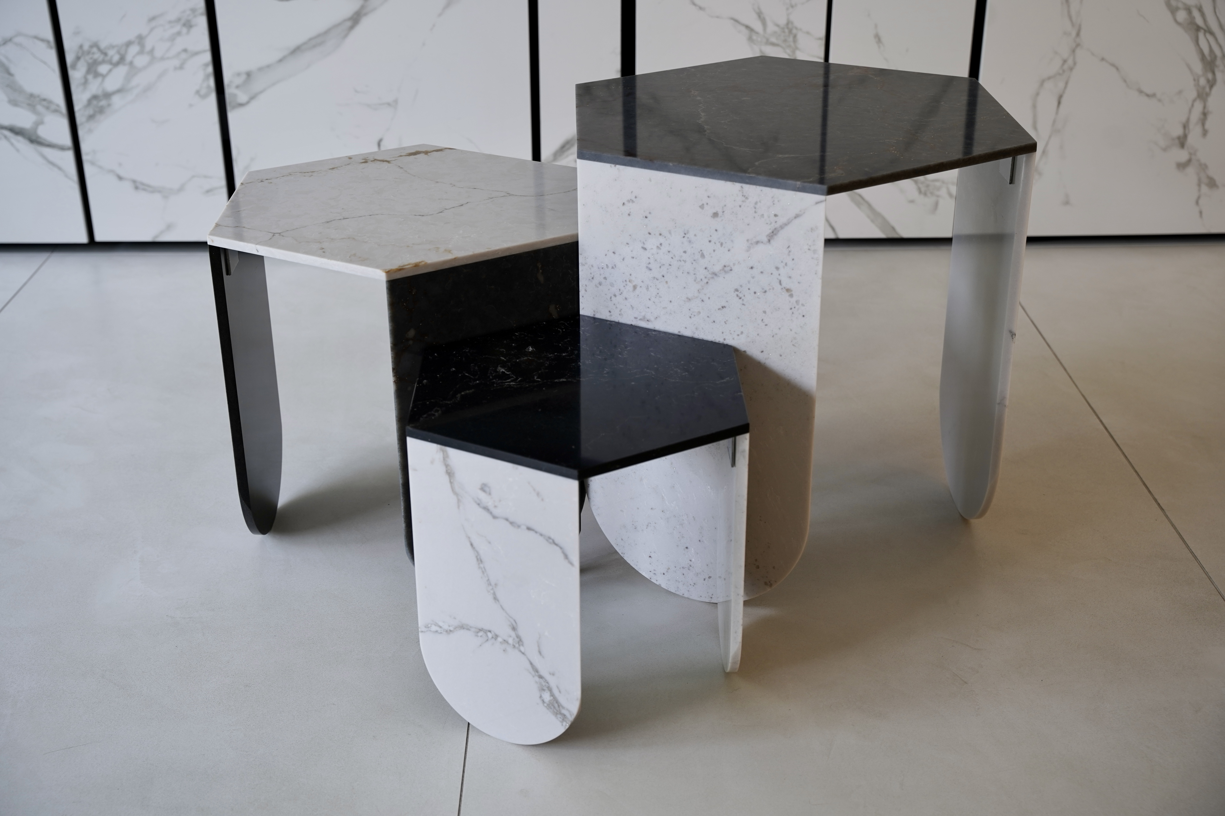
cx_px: 612
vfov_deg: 28.9
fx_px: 1582
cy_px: 408
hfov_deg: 42.3
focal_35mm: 46
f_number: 4.5
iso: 200
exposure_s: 1/50
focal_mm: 46.5
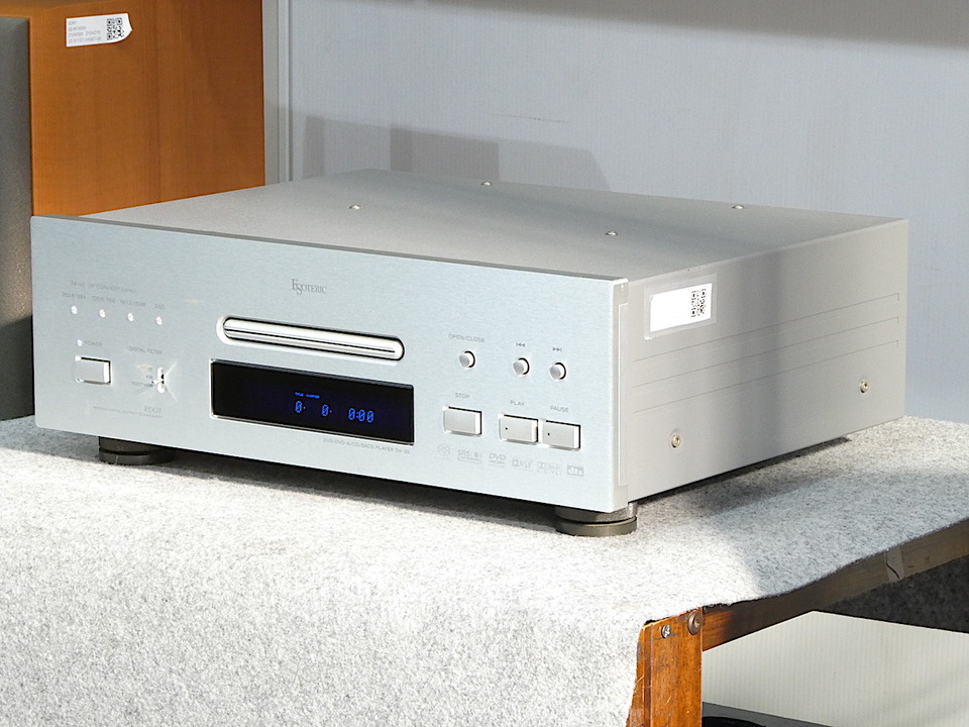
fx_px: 3779
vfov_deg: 11.0
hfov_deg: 14.6
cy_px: 364
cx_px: 484
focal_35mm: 135
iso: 400
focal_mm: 24.2
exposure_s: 1/8
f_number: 8
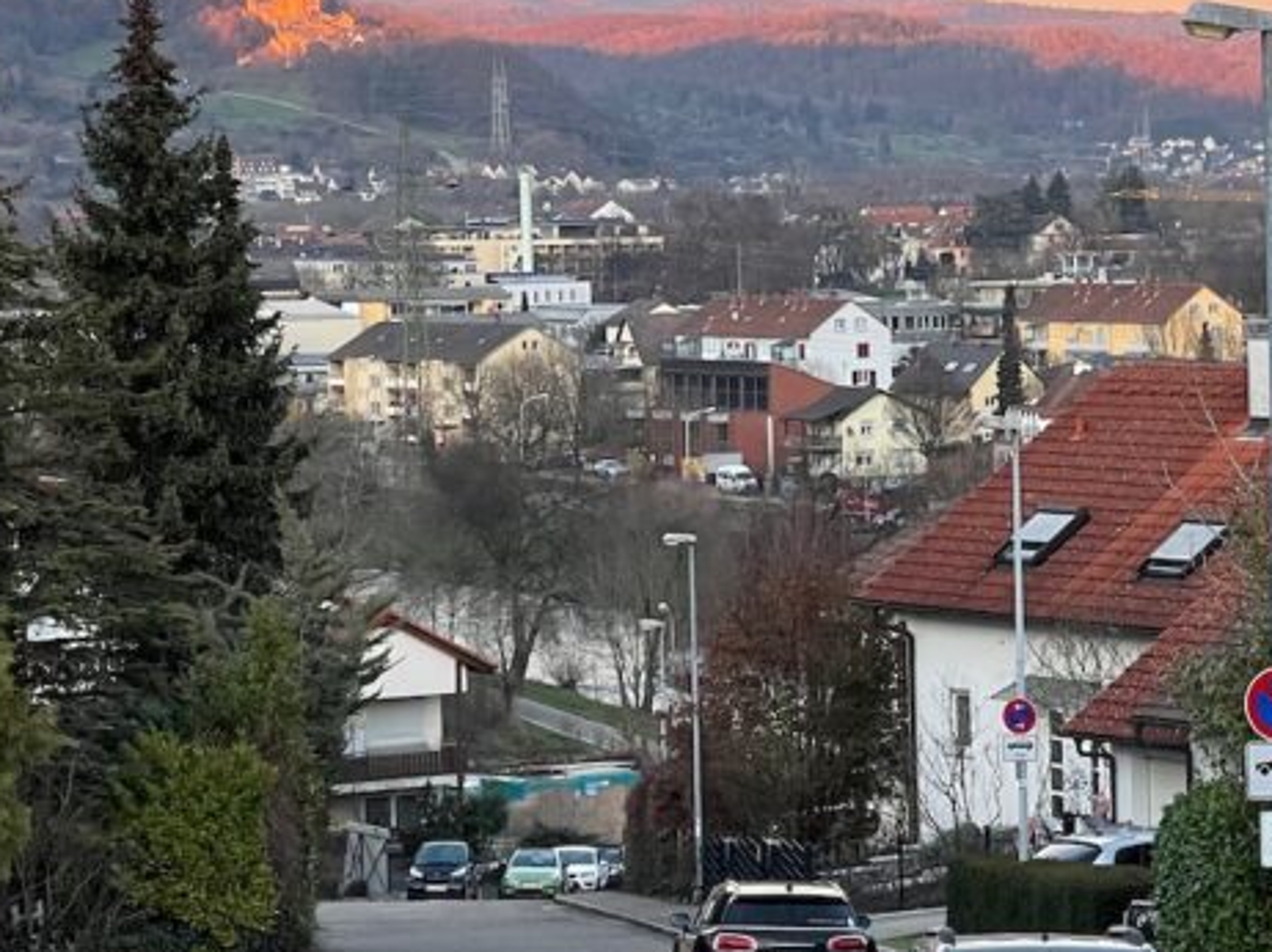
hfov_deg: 13.6
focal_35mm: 142
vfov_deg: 10.4
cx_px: 1379
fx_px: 5215
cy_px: 421
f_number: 2.2
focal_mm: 7.5
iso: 32
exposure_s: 1/99
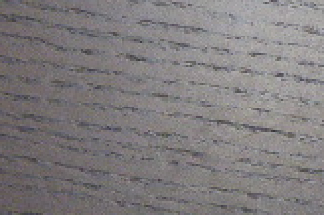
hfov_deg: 9.5
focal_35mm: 203
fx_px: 1825
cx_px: 622
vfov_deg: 6.8
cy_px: 118
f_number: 4.1
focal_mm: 9
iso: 400
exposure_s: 1/40
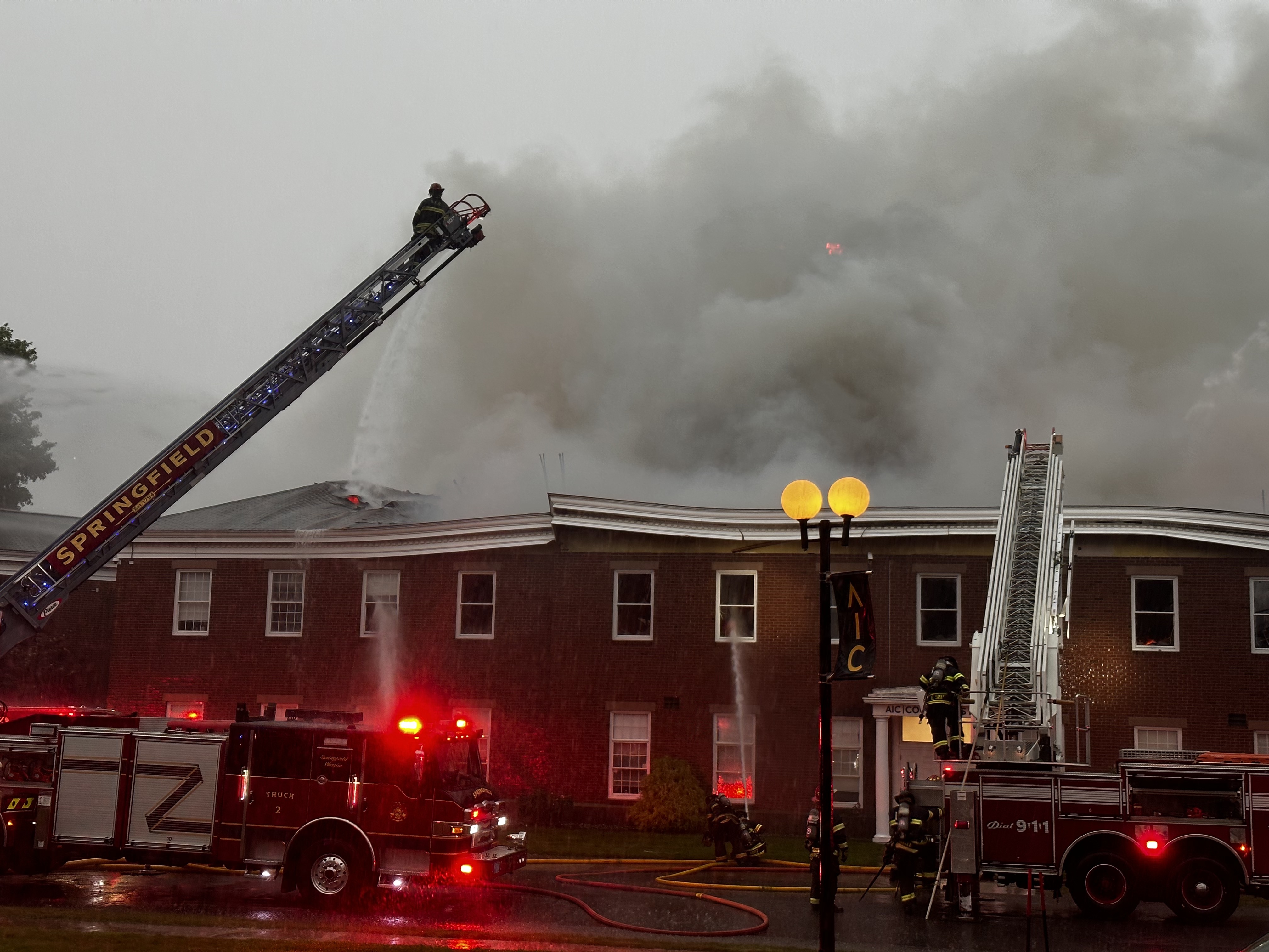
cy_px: 476
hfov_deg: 39.7
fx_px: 1760
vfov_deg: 30.3
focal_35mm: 48
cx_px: 634
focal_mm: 6.86
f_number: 1.78
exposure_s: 1/76
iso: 80
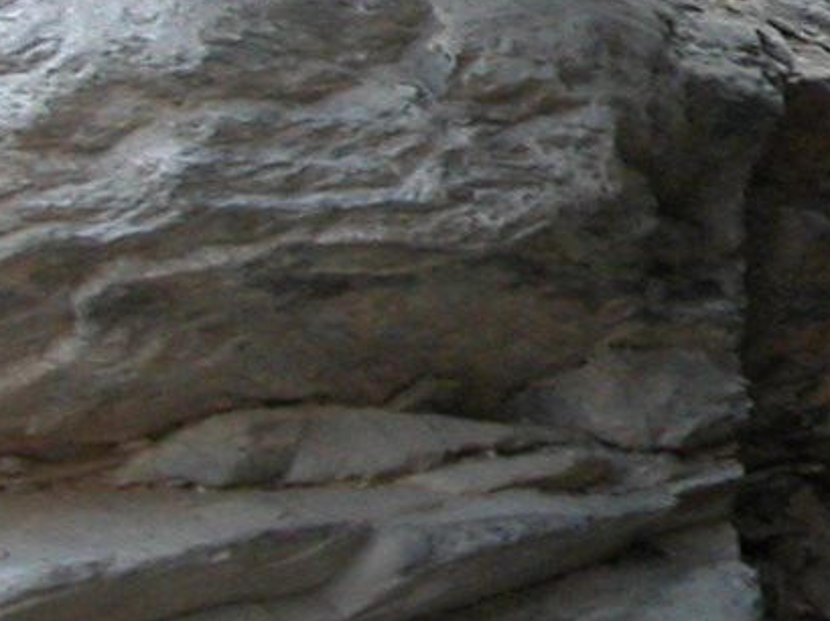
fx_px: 4504
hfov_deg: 10.1
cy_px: -156
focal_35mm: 188
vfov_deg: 7.8
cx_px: 1374
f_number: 3.5
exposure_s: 1/127
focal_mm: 7.7
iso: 100
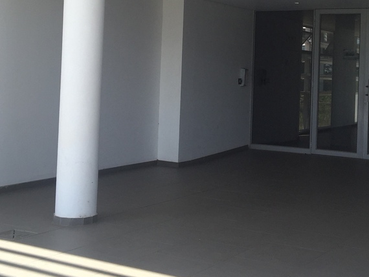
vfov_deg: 23.7
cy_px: 63
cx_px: 243
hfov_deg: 31.4
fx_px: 651
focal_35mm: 61
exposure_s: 1/694
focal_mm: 4.15
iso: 32
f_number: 2.2
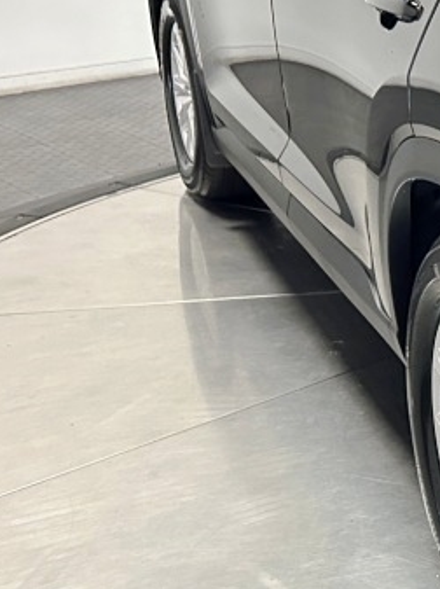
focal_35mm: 73
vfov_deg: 26.4
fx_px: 1240
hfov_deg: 15.8
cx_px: 882
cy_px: 163
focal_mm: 6.86
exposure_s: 1/60
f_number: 1.78
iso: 640
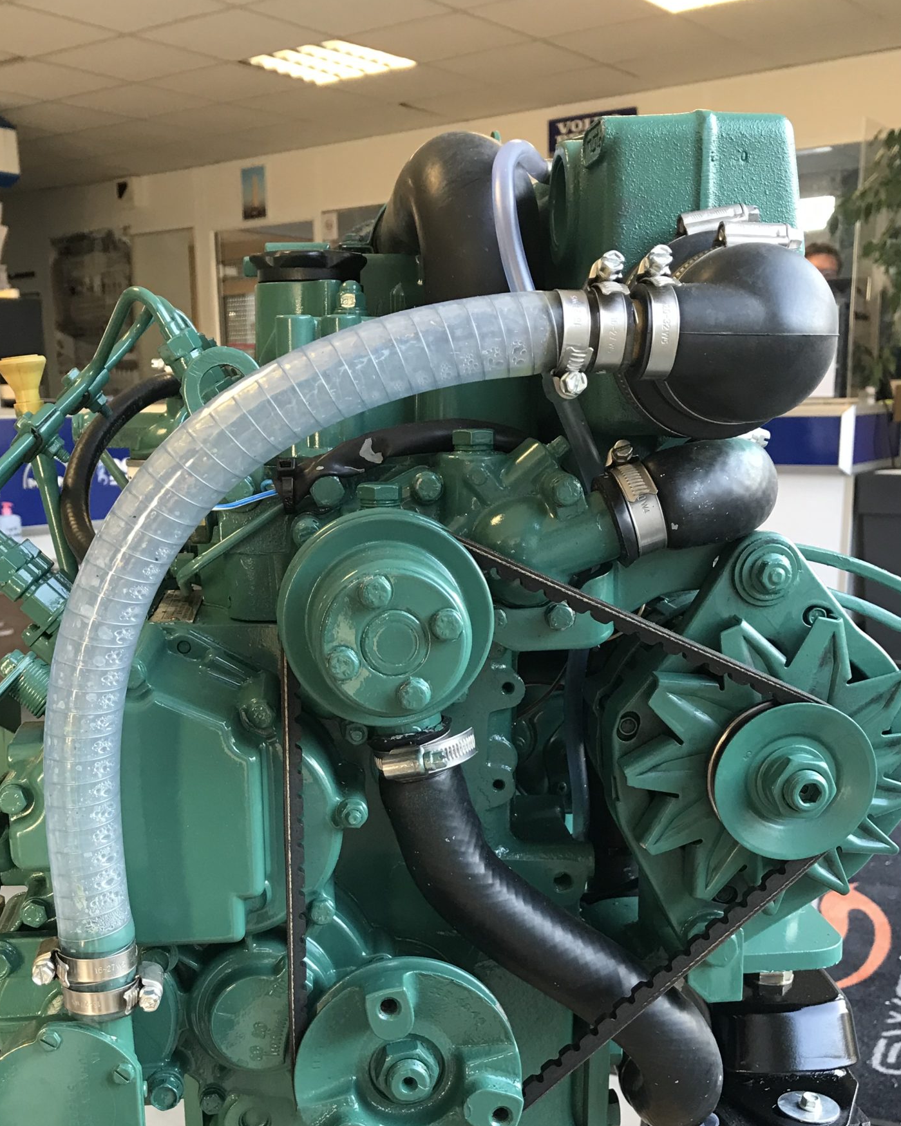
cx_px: 404
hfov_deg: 37.3
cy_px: 765
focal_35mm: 40
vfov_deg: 45.0
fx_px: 1333
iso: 25
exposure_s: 1/33
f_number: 1.8
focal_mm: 3.99
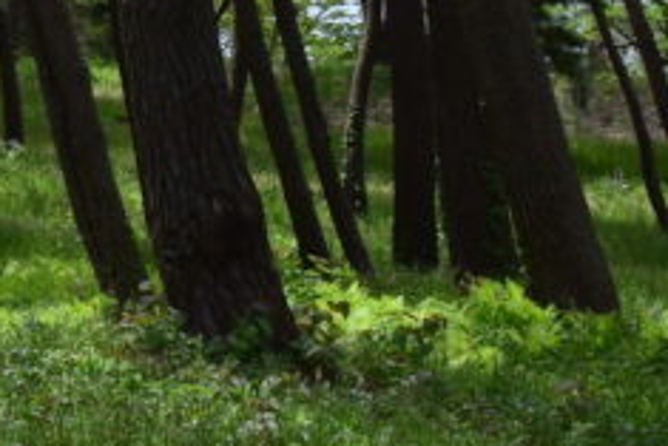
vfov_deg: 6.6
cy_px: -187
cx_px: -188
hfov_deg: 9.8
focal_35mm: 207
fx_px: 3843
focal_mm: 24
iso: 400
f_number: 10
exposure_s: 1/320
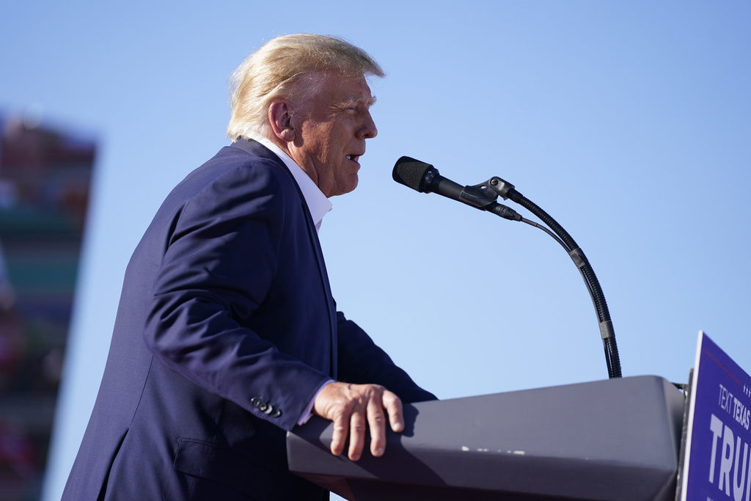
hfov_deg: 11.5
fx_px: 3734
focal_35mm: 179
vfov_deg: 7.7
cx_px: 376
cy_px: 250
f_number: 2.8
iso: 200
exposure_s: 1/2500
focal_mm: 179
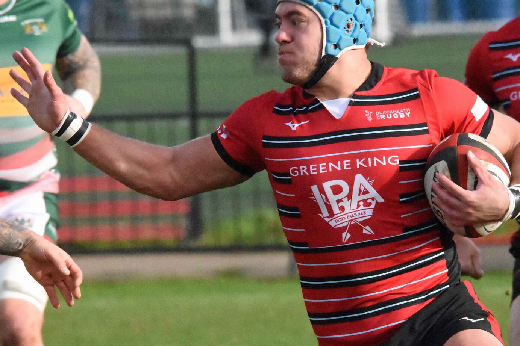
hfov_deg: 1.9
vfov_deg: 1.2
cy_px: 185
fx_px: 16041
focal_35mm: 1111
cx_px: 237
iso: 16000
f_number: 16
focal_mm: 500
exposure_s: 1/6400
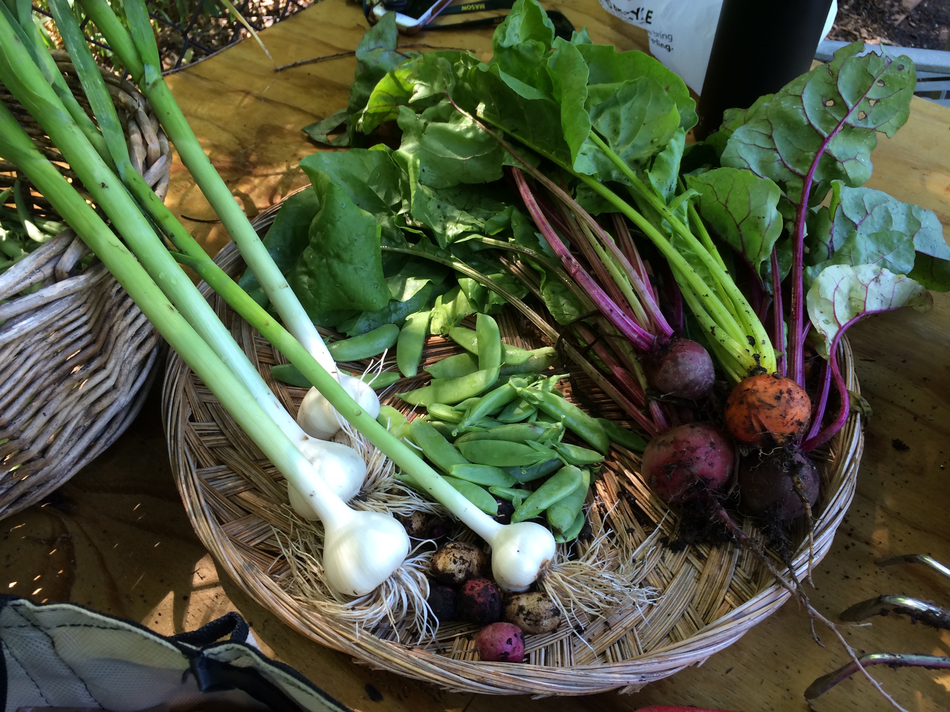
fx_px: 796
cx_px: 475
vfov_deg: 48.2
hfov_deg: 61.7
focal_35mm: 29
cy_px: 356
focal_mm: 4.15
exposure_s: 1/30
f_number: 2.2
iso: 32
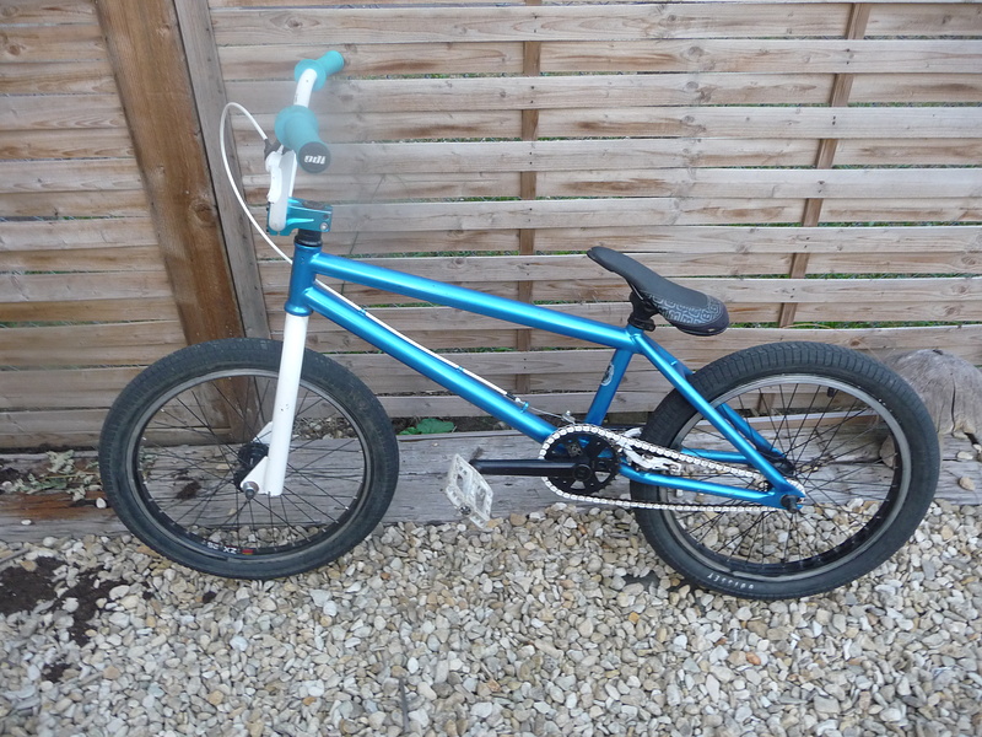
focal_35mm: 28
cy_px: 368
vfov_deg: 49.7
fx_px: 794
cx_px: 491
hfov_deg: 63.4
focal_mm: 4.7
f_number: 3.3
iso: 200
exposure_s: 1/40
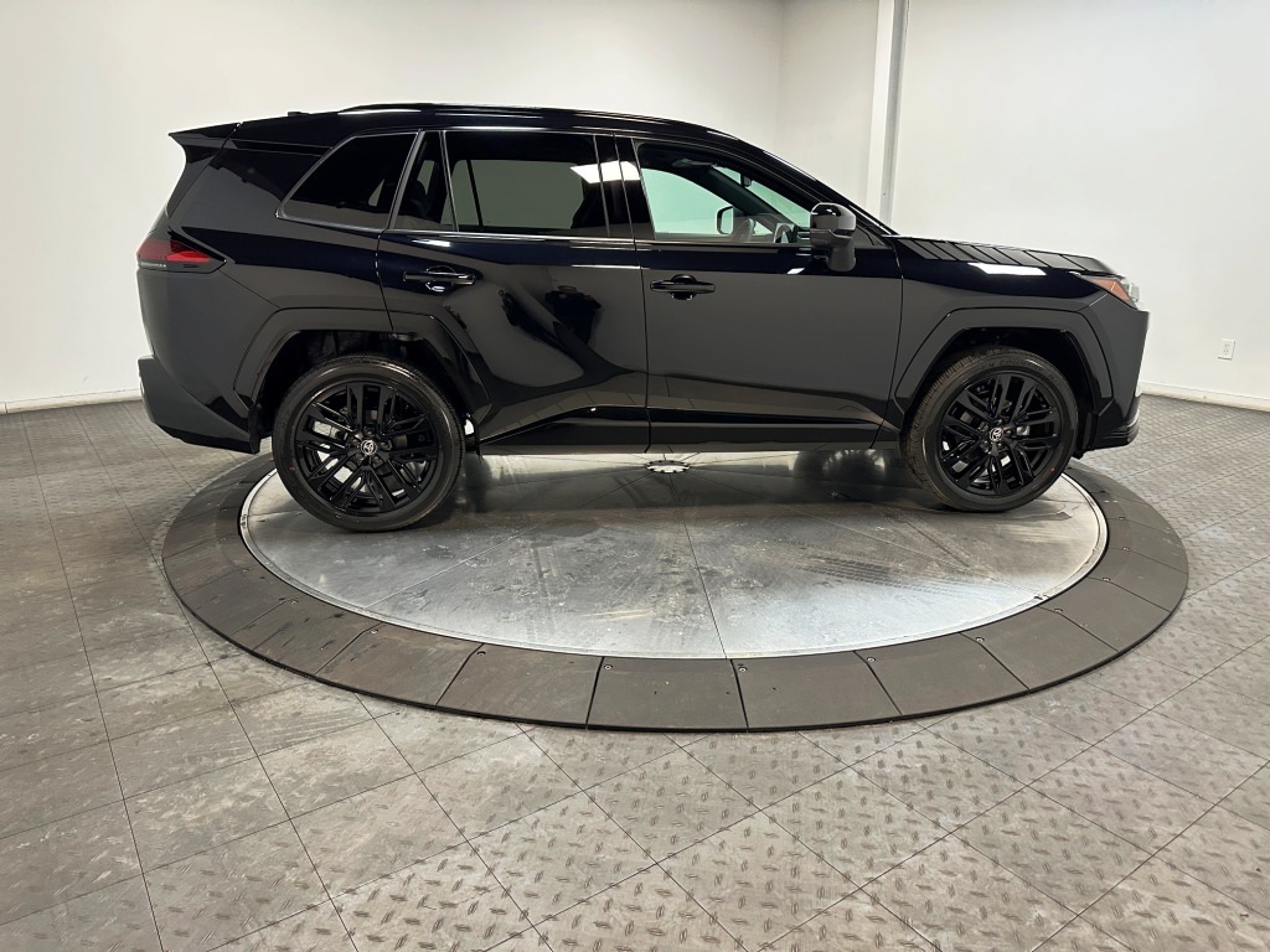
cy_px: 476
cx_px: 635
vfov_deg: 56.8
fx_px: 881
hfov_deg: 71.6
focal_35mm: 24
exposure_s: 1/60
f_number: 1.78
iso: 500
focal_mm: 6.86
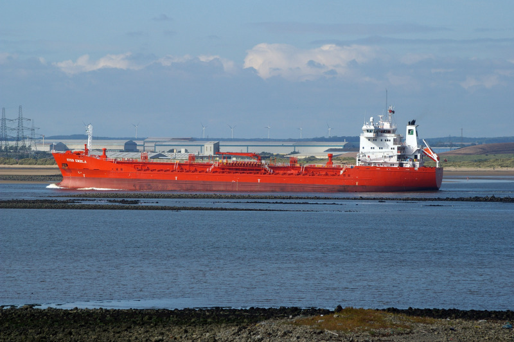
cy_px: 171
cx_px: 257
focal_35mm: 225
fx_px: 3210
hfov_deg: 9.2
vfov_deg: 6.1
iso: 200
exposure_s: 1/500
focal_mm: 150
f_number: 9.5
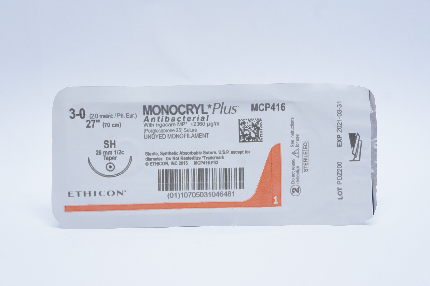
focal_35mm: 46
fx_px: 555
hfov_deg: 42.4
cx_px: 215
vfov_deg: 28.9
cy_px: 143
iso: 800
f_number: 7.1
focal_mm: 31
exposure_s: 1/40
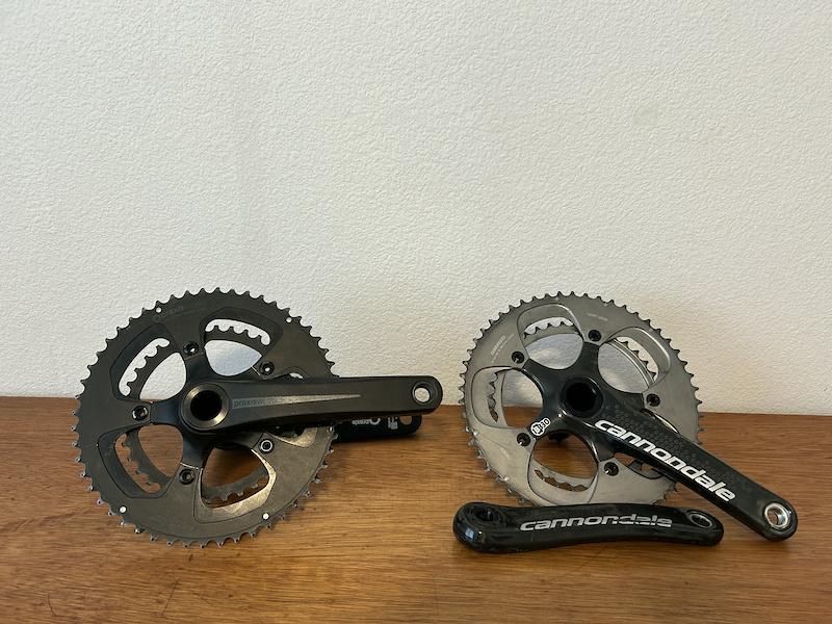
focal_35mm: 26
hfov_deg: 67.3
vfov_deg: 53.1
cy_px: 312
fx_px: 625
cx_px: 416
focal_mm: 5.7
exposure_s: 1/60
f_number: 1.5
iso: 125
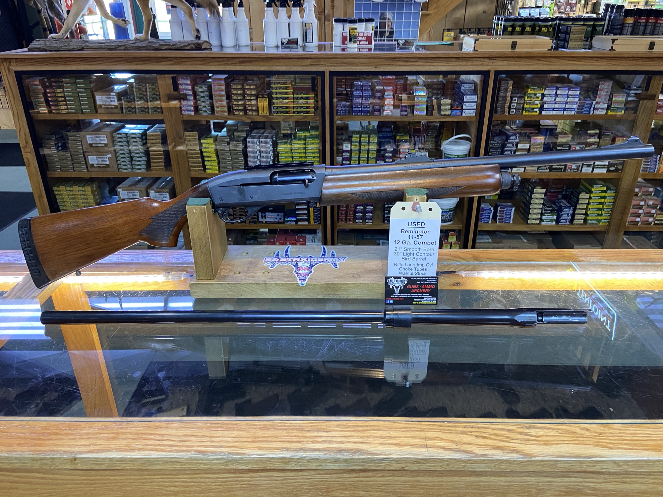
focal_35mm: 26
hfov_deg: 67.3
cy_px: 248
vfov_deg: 53.1
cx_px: 332
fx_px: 498
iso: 250
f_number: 1.8
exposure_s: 1/60
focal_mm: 4.25
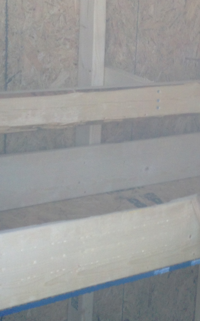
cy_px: 111
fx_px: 646
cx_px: 168
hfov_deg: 17.4
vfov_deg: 27.7
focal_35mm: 74
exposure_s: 1/120
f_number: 2.4
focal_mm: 4.12
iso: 50
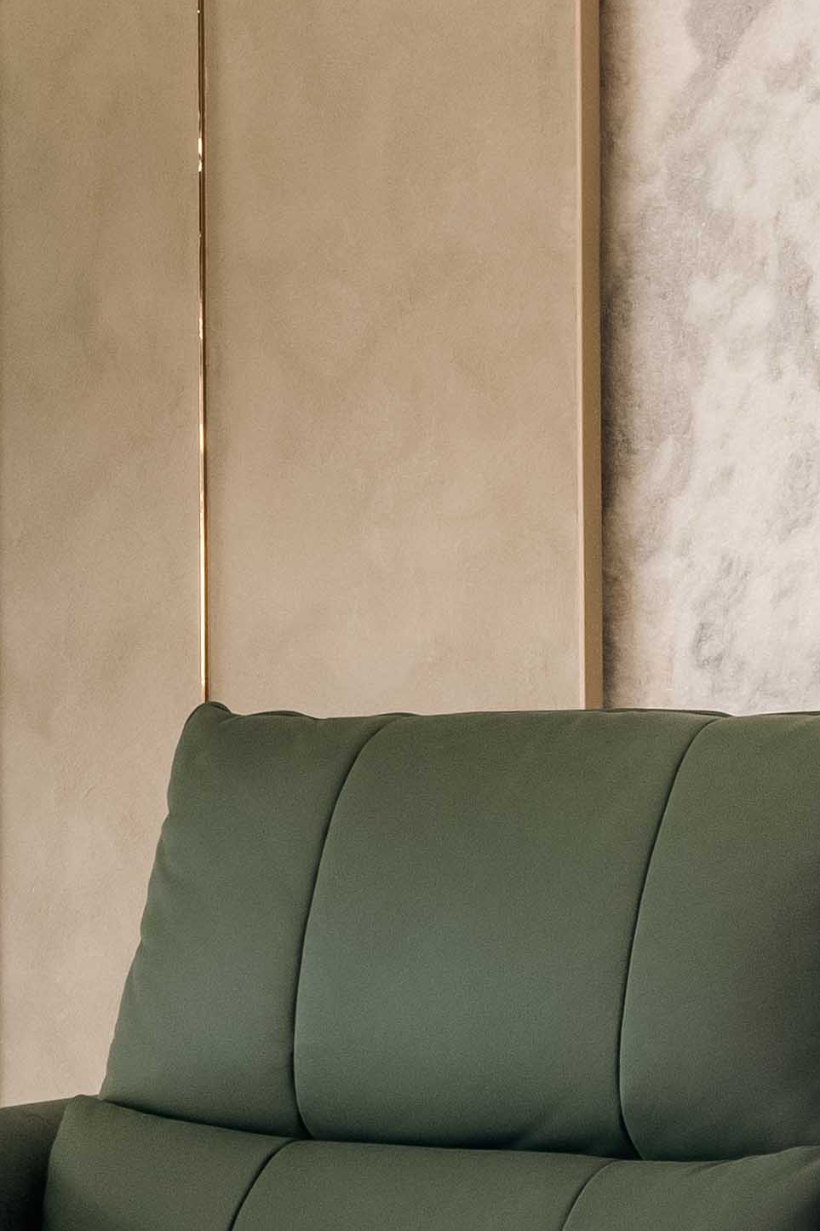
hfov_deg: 4.8
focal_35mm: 280
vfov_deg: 7.4
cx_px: -960
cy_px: 608
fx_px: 9568
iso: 160
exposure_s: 1.6
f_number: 11
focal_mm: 49
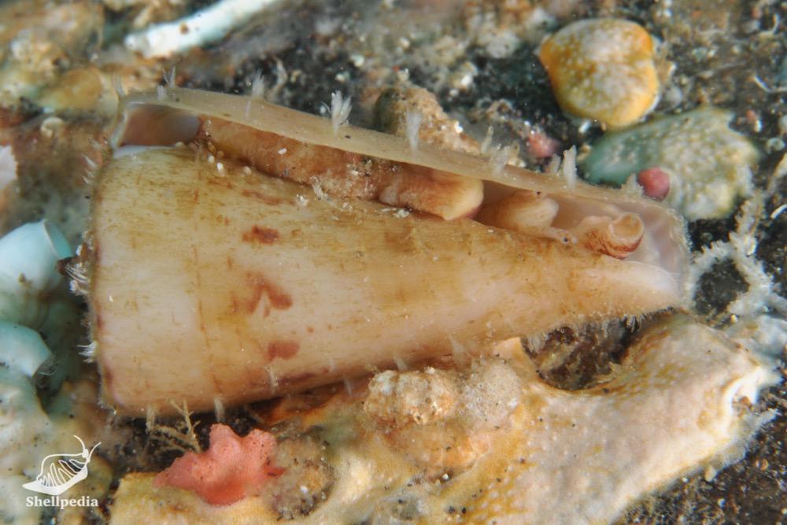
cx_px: 394
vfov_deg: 15.2
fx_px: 1968
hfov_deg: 22.6
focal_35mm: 90
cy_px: 262
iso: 200
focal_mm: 60
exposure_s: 1/60
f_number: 32
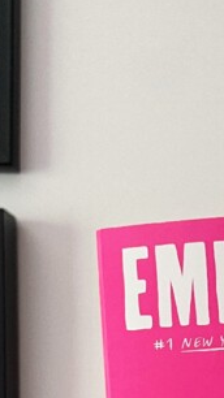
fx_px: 940
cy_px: 442
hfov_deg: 13.0
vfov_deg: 22.5
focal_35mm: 89
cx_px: 307
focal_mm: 5.1
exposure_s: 1/60
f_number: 1.6
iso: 125
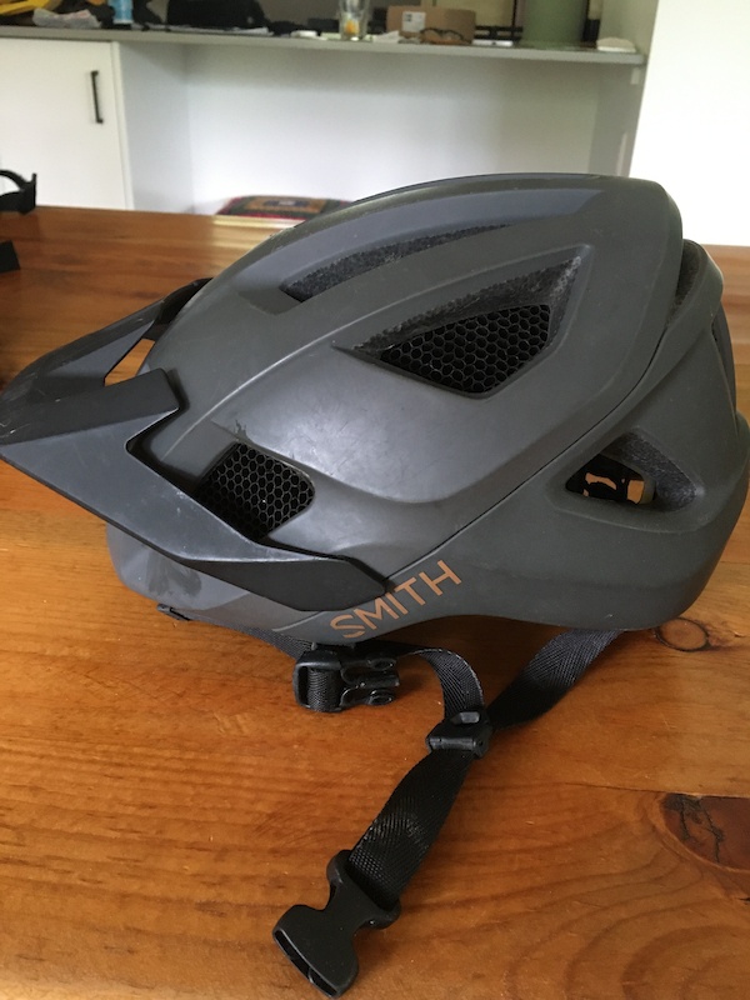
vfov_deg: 61.7
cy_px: 500
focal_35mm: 29
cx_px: 375
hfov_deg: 48.2
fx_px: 838
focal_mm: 4.15
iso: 200
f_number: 2.2
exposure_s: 1/20
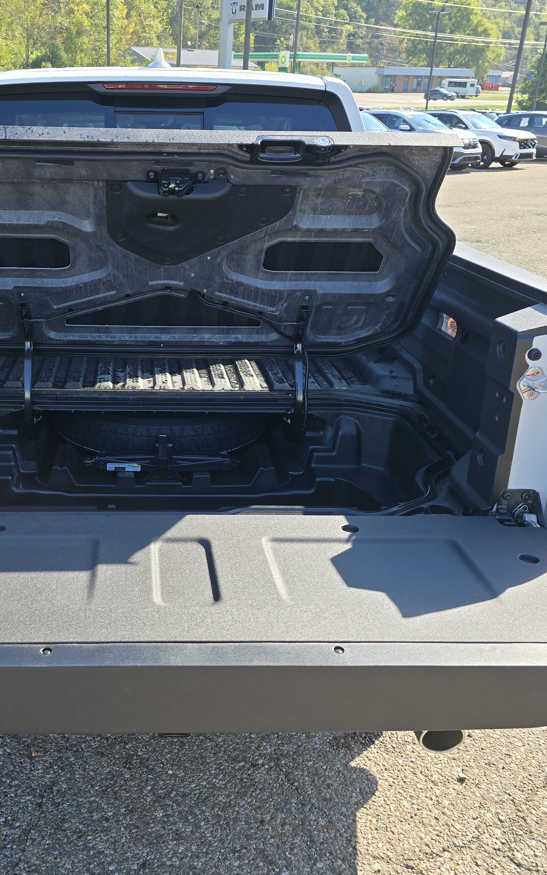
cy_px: 436
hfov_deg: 37.8
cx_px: 167
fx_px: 787
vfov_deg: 58.1
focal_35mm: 33
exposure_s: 1/255
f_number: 1.7
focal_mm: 6.3
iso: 12
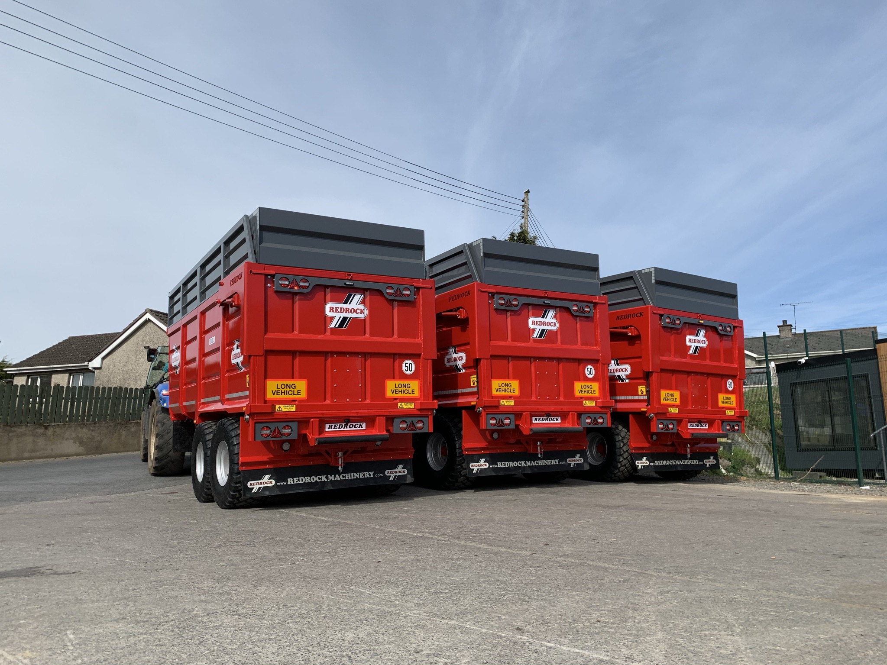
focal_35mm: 26
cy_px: 332
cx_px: 444
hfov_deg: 67.3
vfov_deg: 53.1
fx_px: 666
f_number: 1.8
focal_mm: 4.25
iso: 25
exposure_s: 1/2364
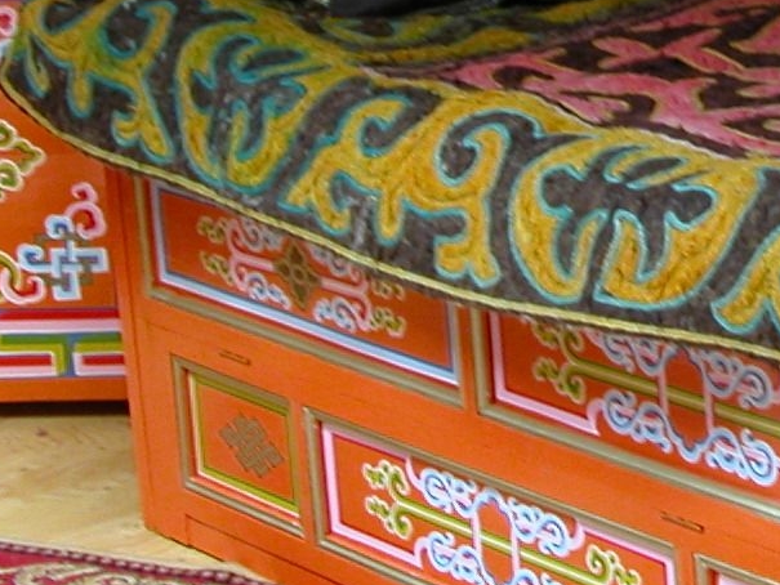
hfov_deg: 13.0
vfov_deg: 9.9
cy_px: -27
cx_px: 928
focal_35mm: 148
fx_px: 3336
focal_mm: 8.9
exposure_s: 1/4.5
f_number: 2.8
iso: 100
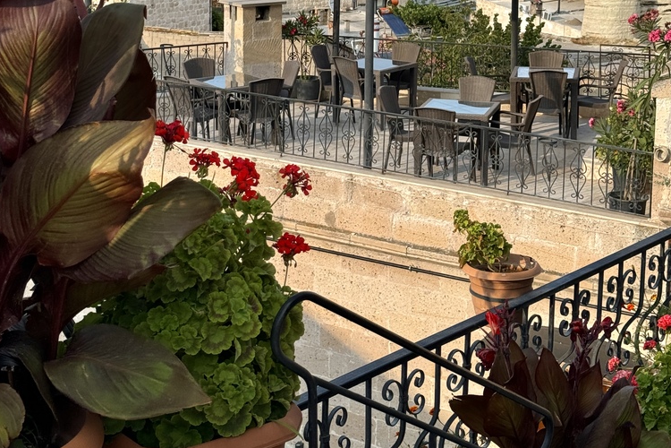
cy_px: 47
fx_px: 1323
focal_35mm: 71
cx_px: 317
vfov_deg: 18.9
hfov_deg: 28.4
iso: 64
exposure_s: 1/2252
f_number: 1.78
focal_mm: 6.76
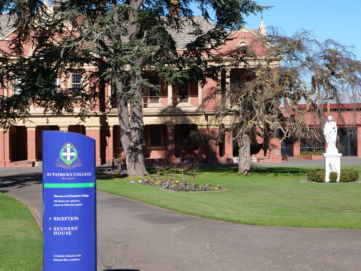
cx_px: 180
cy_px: 136
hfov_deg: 27.8
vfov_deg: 21.0
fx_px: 730
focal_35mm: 70
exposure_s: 1/640
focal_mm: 35
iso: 200
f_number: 5.6
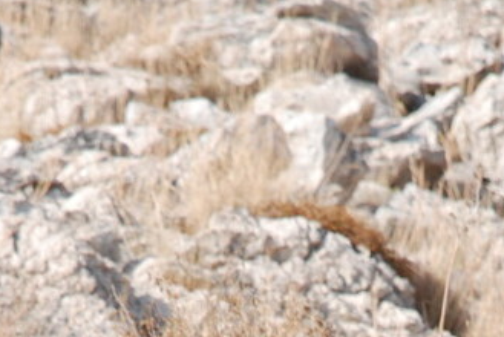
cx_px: 297
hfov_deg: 2.8
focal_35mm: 739
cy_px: 560
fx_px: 10352
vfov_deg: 1.9
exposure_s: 1/100
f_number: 9
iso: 100
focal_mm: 135
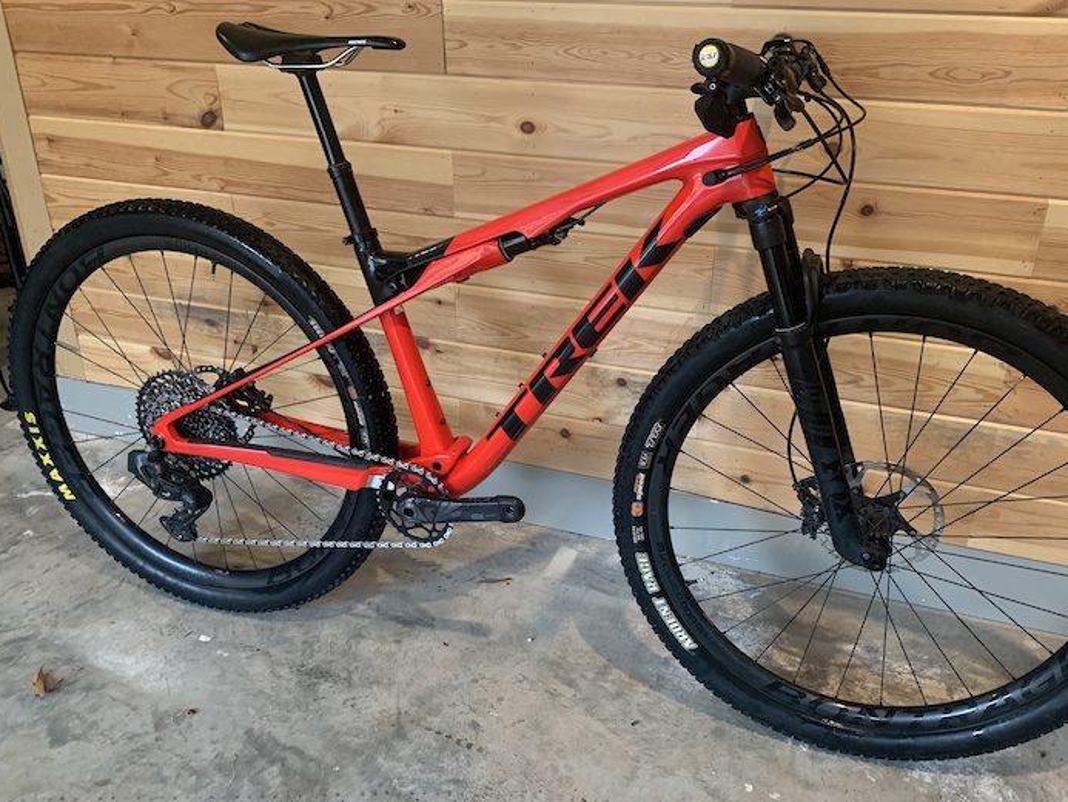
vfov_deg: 46.8
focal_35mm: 30
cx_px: 561
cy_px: 413
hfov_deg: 59.9
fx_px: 926
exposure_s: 1/40
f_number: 1.8
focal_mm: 4.25
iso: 250
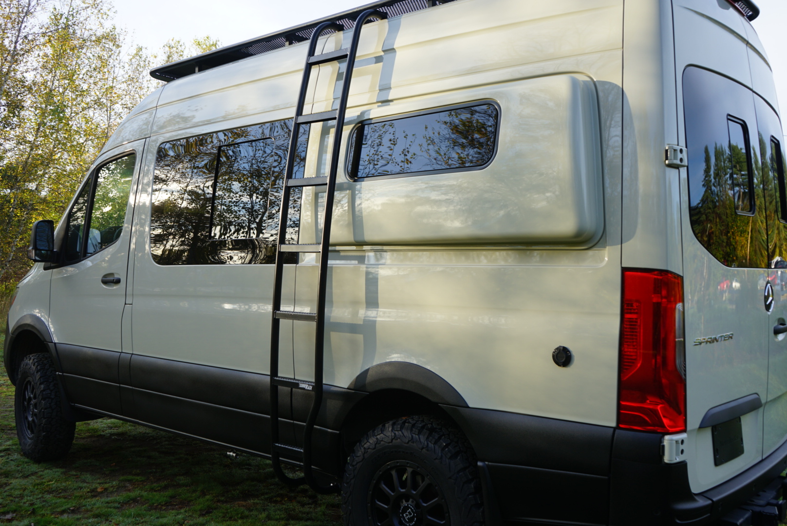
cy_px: 263
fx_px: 722
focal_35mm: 33
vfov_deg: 40.0
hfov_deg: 57.2
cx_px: 394
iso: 100
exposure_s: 1/80
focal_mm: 33
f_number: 6.3
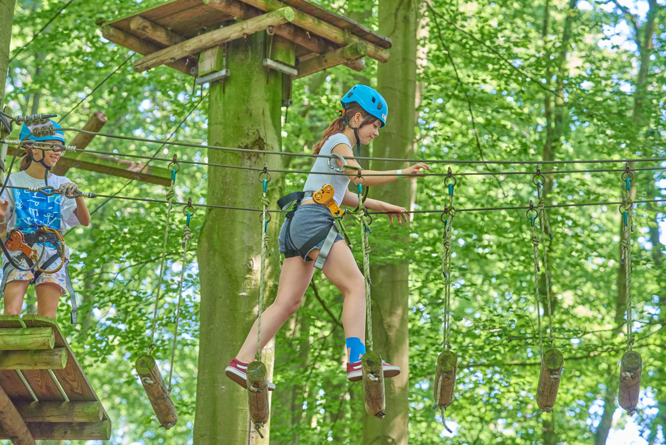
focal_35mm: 145
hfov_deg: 14.1
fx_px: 2683
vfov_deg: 9.5
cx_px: 333
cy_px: 222
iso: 1600
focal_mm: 145
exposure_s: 1/200
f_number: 5
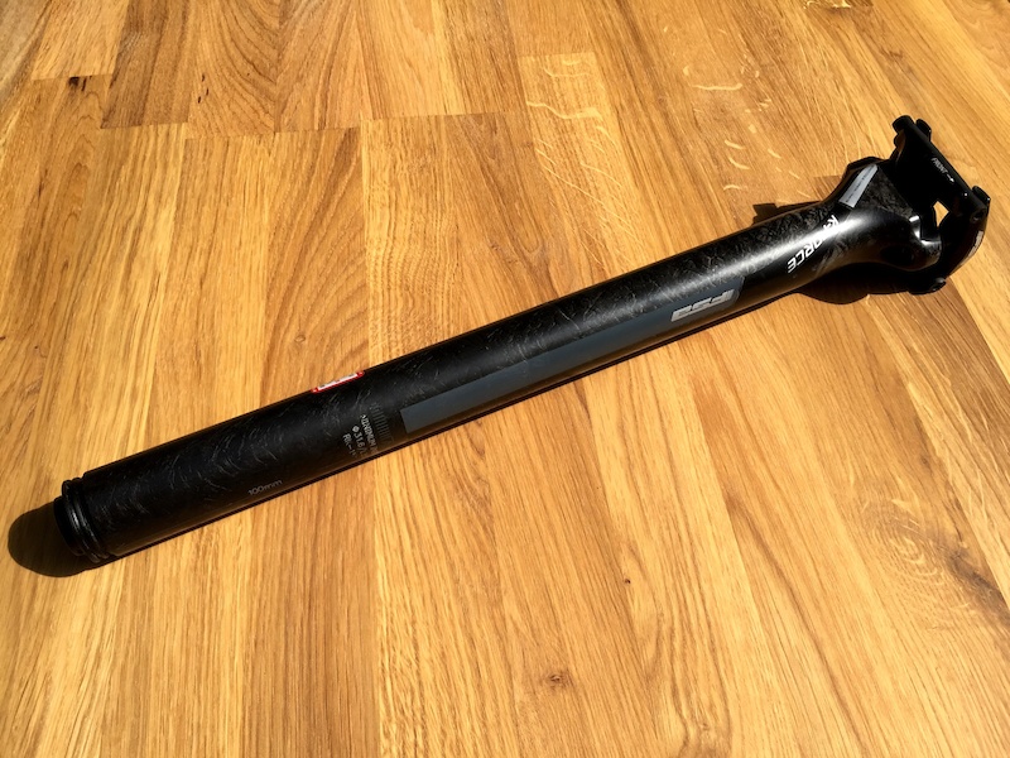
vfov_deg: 48.2
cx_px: 505
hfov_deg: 61.7
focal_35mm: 29
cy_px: 379
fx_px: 846
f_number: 2.2
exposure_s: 1/1130
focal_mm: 4.15
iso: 32
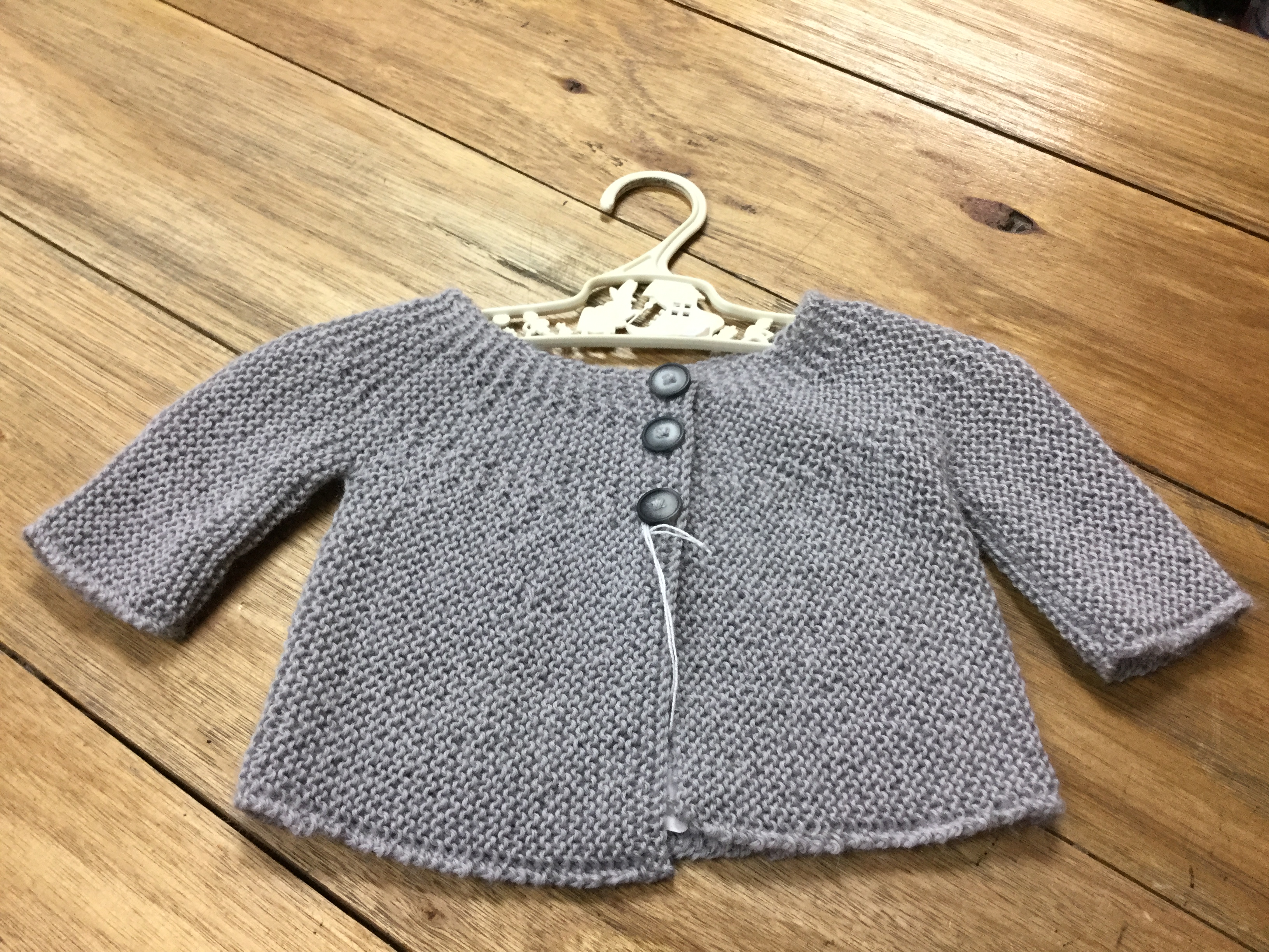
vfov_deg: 45.4
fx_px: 1136
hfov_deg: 58.4
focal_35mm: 31
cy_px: 476
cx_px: 634
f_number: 2.4
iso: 125
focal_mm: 3.3
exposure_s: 1/33
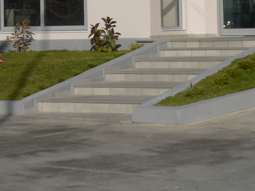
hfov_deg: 14.7
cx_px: 64
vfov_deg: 10.6
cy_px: -115
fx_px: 987
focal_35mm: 134
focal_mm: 6
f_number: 5.6
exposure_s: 1/640
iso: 80
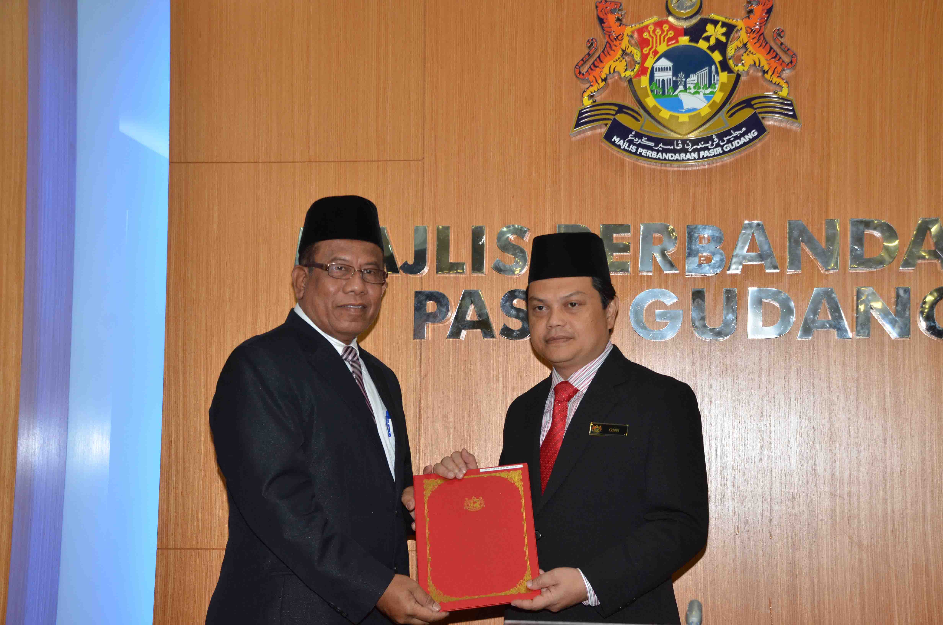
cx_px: 472
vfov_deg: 22.5
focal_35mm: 60
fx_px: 1568
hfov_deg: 33.5
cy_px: 312
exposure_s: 1/60
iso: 800
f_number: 4.5
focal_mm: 40
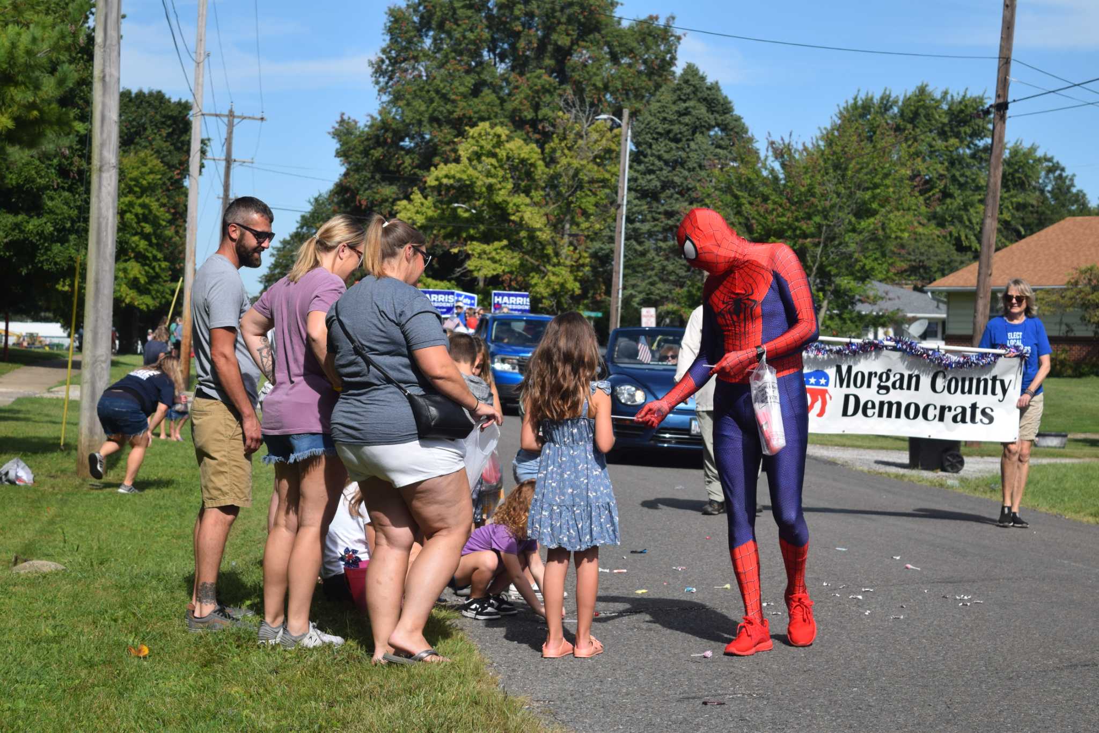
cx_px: 550
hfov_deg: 26.0
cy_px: 366
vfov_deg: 17.5
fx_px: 2381
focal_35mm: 78
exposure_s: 1/1600
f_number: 7.1
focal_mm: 52
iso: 400
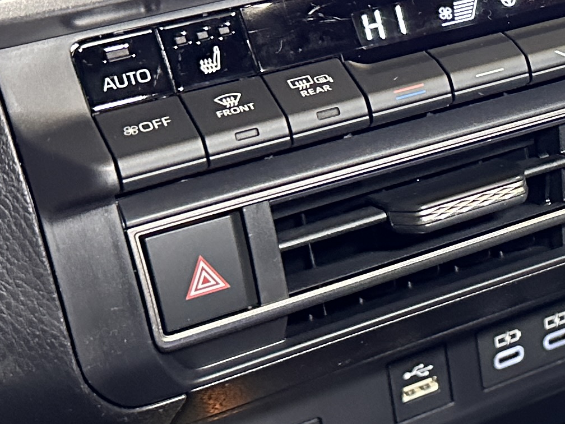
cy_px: 94
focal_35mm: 96
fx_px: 1567
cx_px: 794
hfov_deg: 18.6
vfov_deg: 15.3
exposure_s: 1/40
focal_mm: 6.86
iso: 640
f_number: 1.78
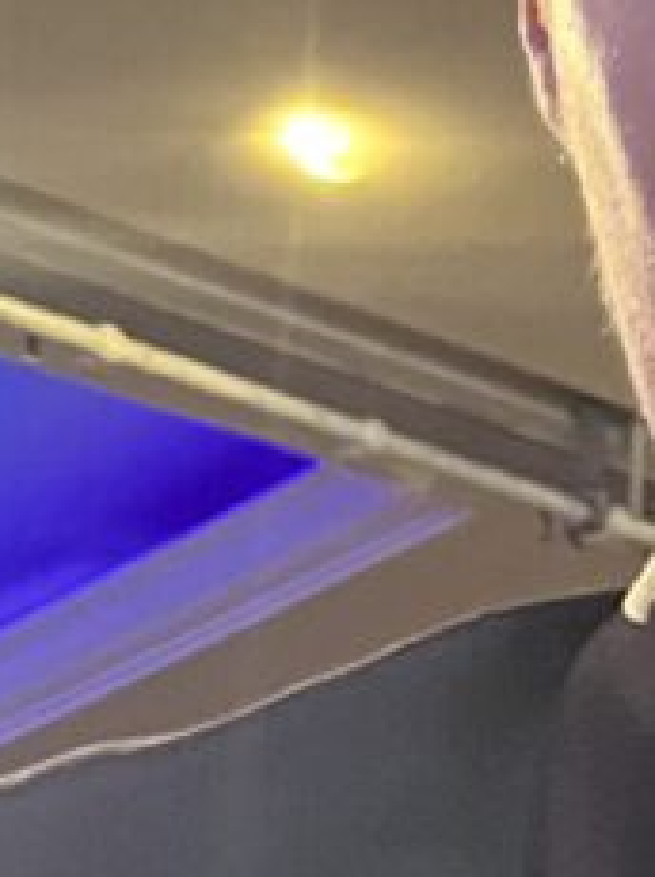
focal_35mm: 174
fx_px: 4398
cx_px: 1021
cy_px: 1670
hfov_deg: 8.3
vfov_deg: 10.6
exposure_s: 1/25
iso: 640
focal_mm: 5.1
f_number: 1.6
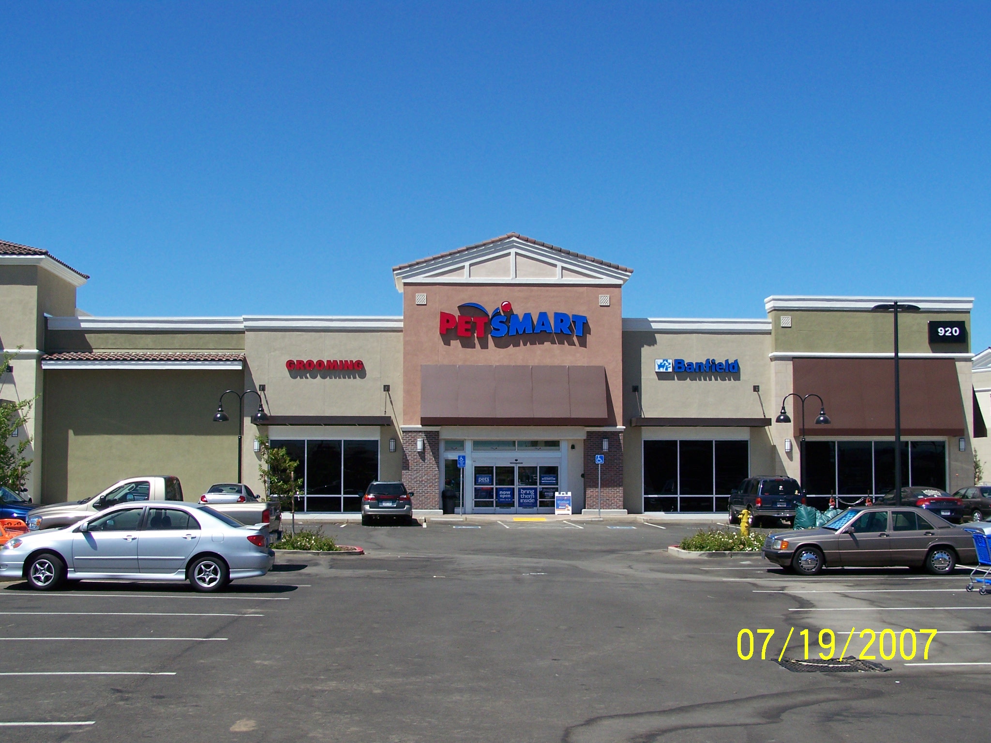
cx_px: 496
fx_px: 1374
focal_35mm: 48
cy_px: 372
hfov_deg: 39.7
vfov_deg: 30.3
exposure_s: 1/800
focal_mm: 8
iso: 80
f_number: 4
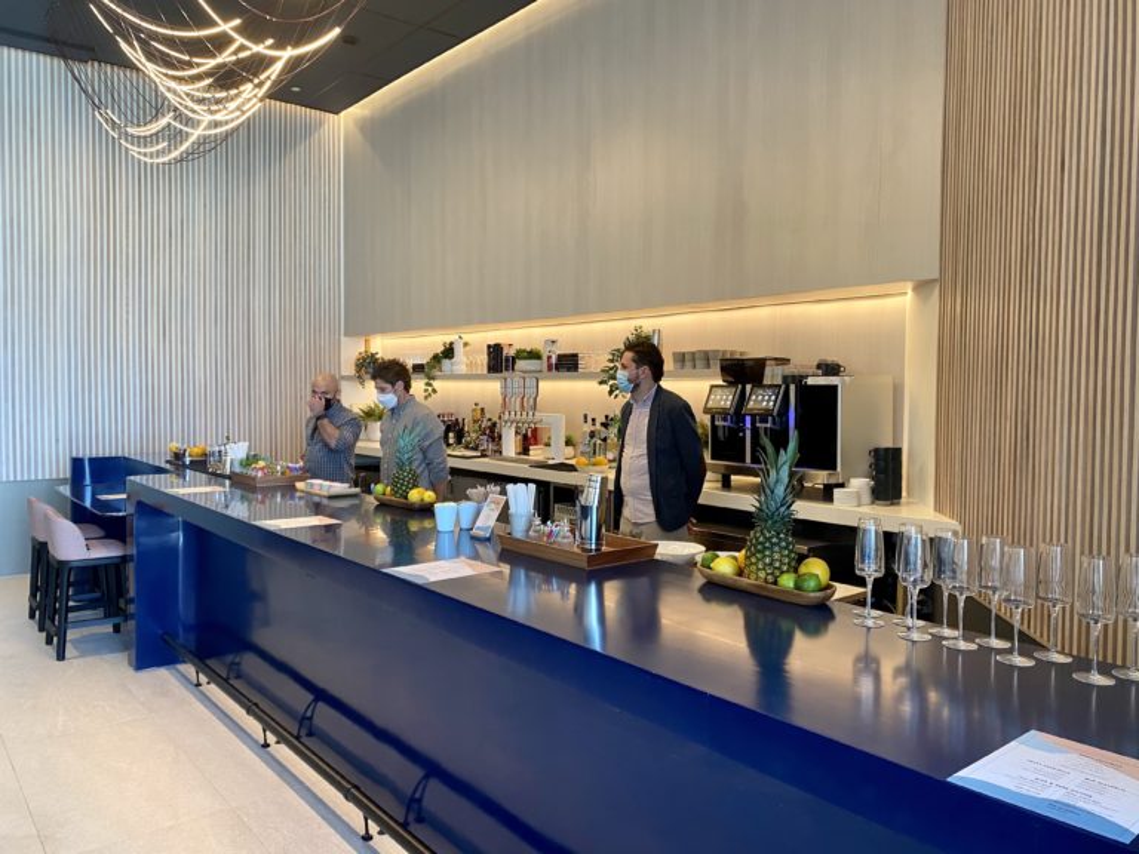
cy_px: 427
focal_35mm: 26
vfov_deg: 53.1
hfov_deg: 67.3
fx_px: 856
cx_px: 570
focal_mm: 4.25
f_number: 1.8
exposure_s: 1/74
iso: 125
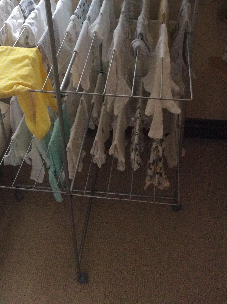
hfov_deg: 30.7
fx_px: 412
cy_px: 82
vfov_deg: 39.6
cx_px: 90
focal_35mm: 47
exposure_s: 1/25
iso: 320
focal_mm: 3.3
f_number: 2.4
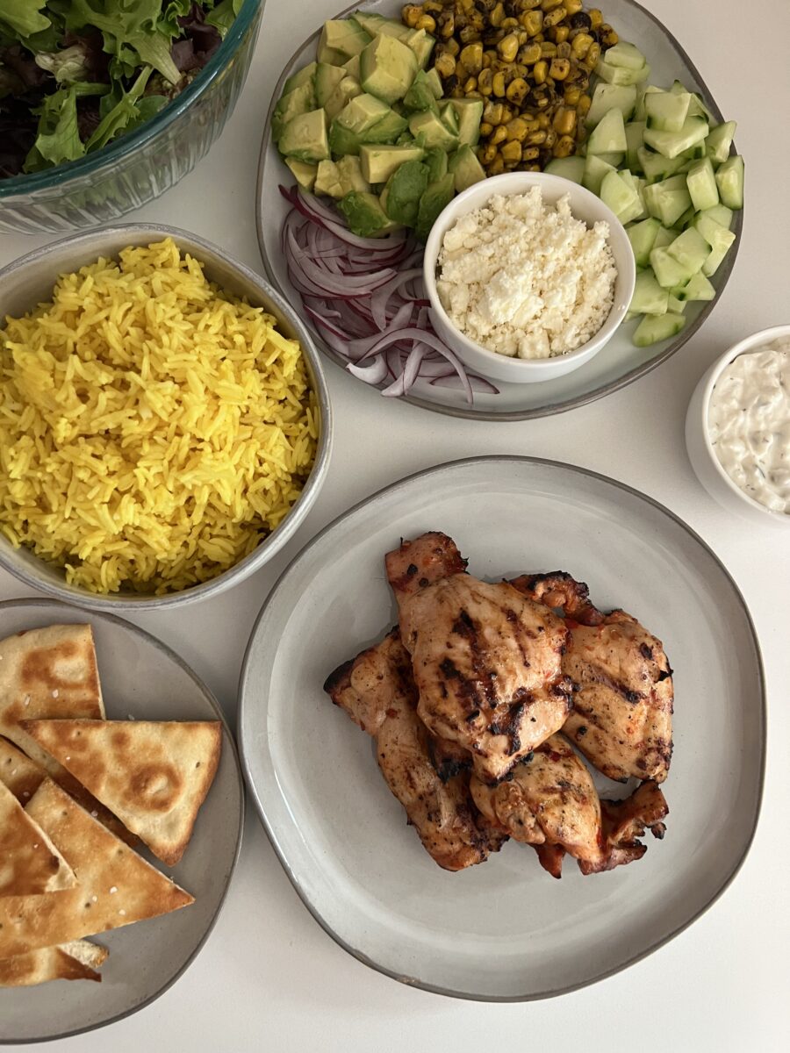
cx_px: 395
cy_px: 526
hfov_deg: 53.1
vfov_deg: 67.3
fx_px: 791
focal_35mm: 26
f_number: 1.5
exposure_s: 1/60
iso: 200
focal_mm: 5.7
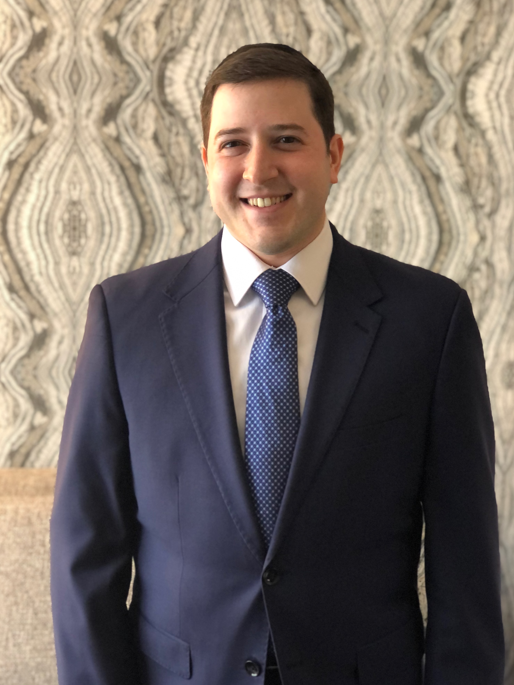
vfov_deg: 33.2
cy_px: 341
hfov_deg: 25.2
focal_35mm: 58
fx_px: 1148
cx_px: 260
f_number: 2.8
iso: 200
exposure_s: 1/30
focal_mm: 6.6
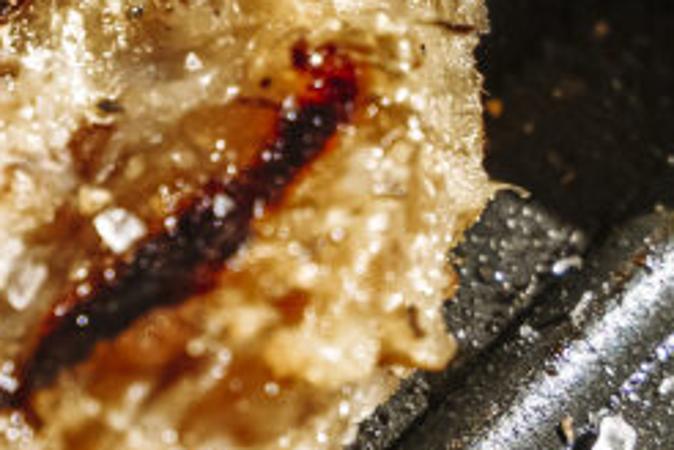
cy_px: -36
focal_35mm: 469
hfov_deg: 4.4
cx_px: -299
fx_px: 8780
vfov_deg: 2.9
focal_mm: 75
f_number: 6.3
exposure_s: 1/160
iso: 640
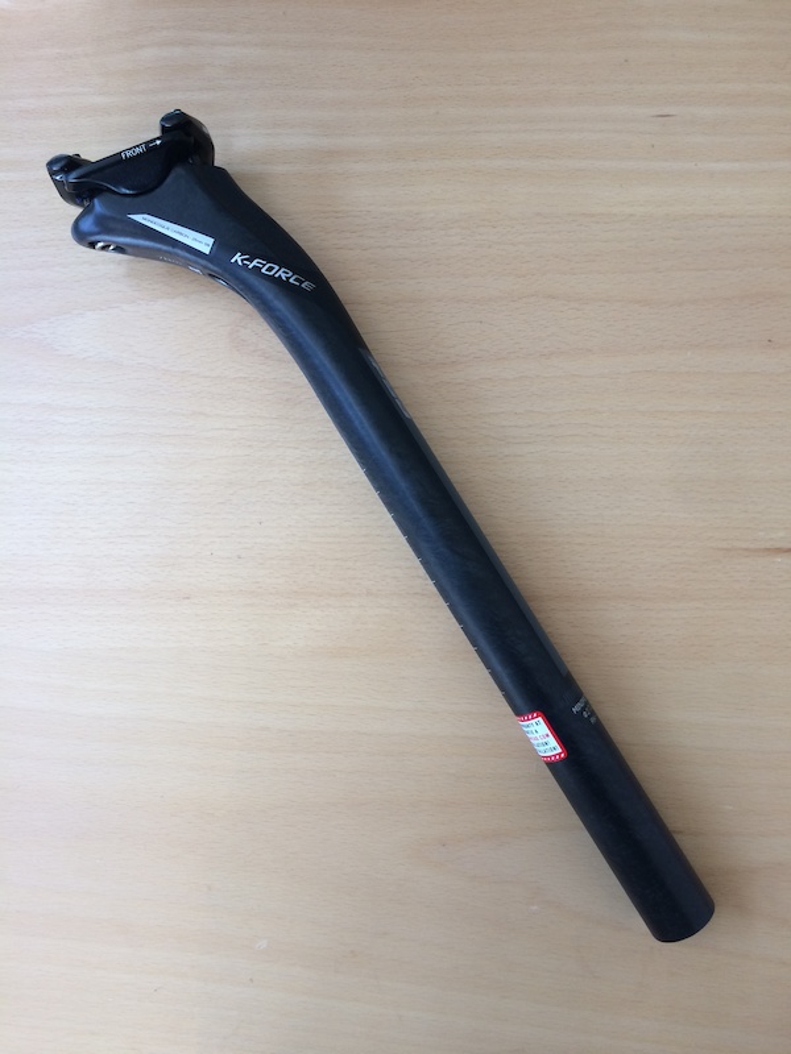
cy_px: 527
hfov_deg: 48.2
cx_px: 396
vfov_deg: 61.7
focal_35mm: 29
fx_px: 884
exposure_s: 1/30
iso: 50
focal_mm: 4.15
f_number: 2.2
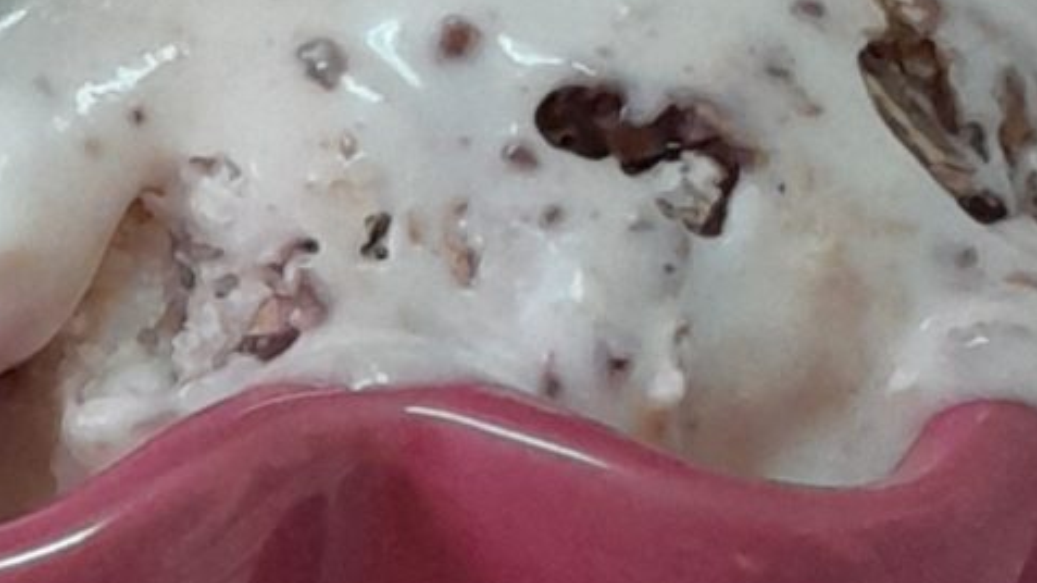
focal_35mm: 158
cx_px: 190
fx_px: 4343
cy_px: -46
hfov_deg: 13.5
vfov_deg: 7.6
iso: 320
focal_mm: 4
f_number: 1.8
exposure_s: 1/50
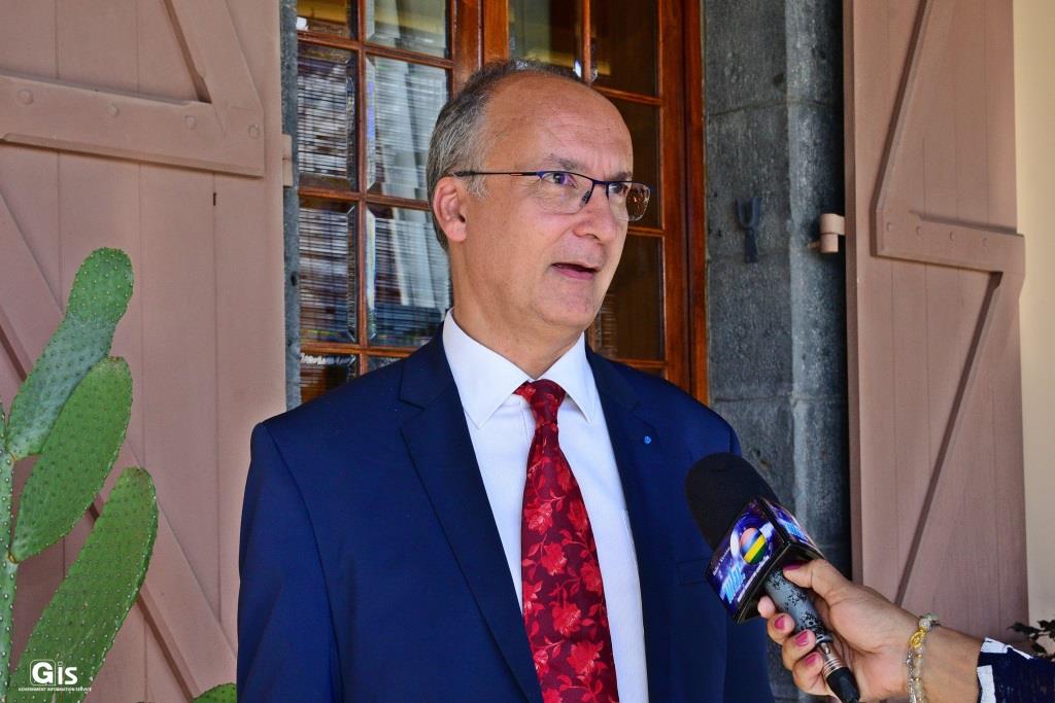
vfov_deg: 31.9
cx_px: 528
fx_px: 1231
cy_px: 352
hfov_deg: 46.4
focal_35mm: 42
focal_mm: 42
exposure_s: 1/200
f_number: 10
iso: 1250
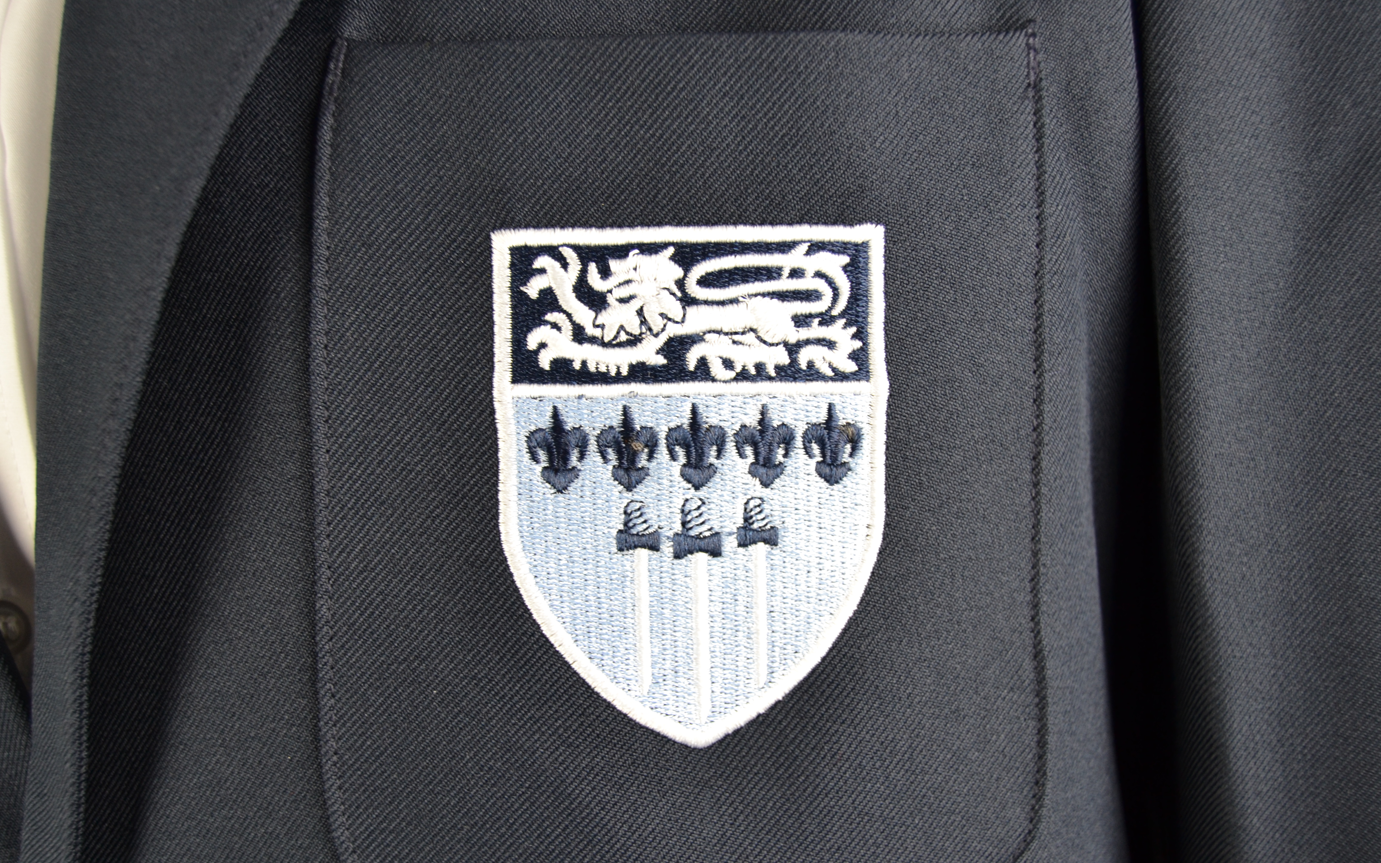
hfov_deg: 56.7
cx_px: 695
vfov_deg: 37.3
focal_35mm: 34
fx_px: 1280
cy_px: 463
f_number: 4.5
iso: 400
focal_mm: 22
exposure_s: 1/60
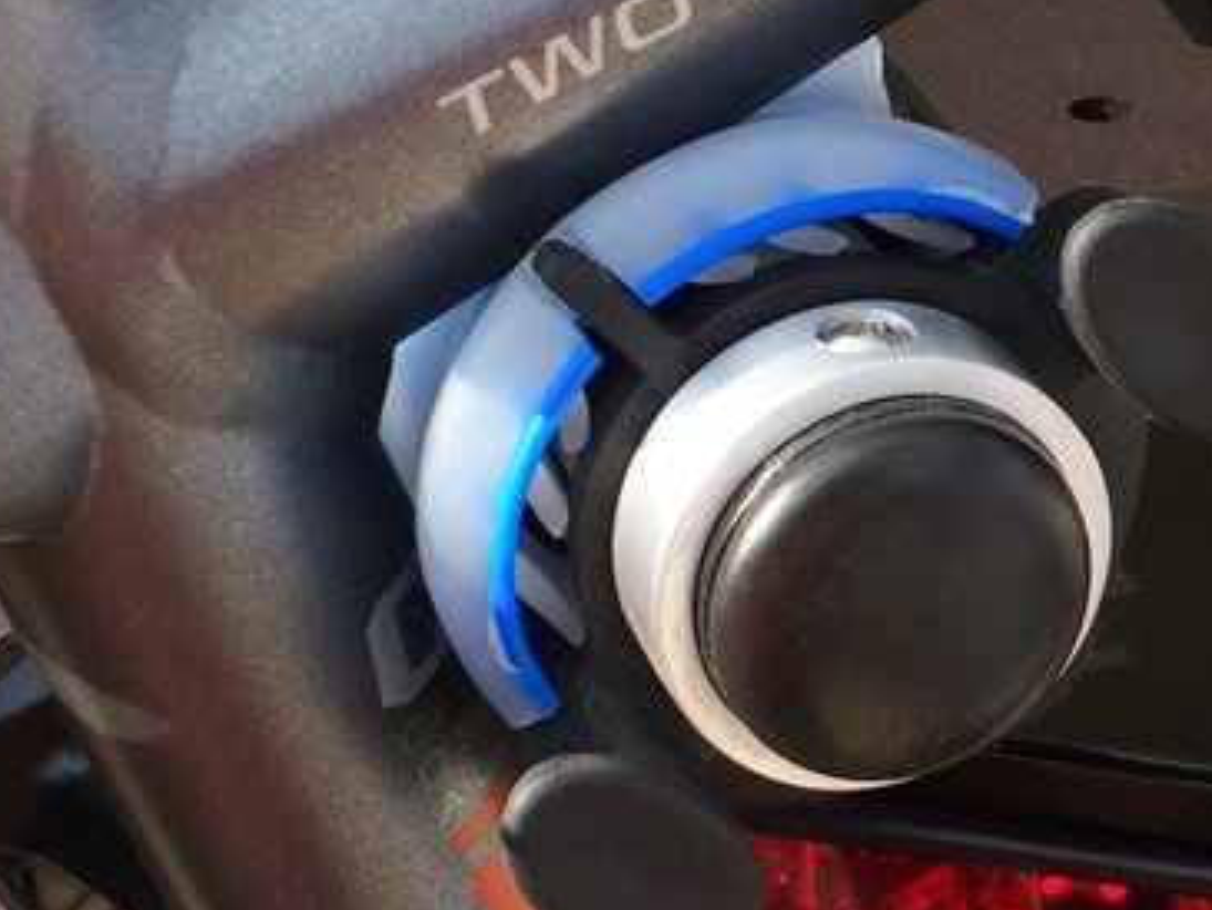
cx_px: 1537
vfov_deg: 12.8
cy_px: 113
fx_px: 4028
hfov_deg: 16.3
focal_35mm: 115
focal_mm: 4.12
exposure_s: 1/507
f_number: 2.2
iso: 32
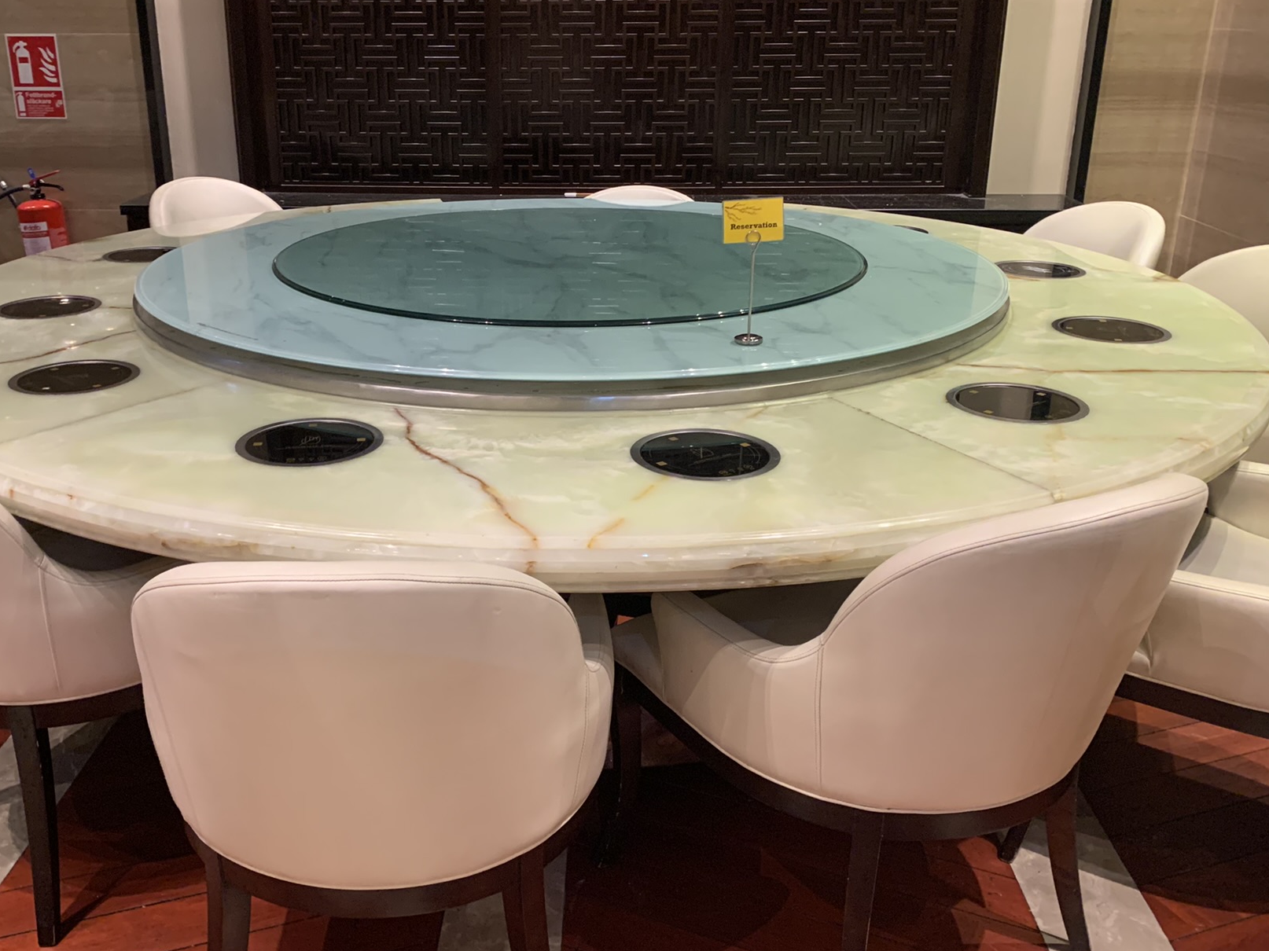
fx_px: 1210
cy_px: 456
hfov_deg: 55.1
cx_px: 536
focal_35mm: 33
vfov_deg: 42.9
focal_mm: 4.25
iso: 400
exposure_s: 1/50
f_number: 1.8
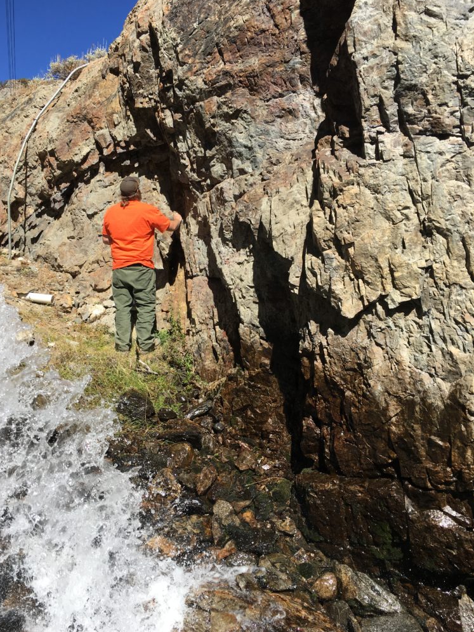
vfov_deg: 60.0
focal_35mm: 30
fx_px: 548
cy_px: 324
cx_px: 230
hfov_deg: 46.8
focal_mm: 4.15
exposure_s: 1/1261
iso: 25
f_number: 2.2
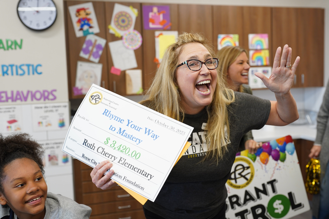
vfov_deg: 33.4
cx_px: 164
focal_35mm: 40
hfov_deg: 48.5
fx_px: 366
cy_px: 110
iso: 800
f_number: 2.8
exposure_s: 1/200
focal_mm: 40
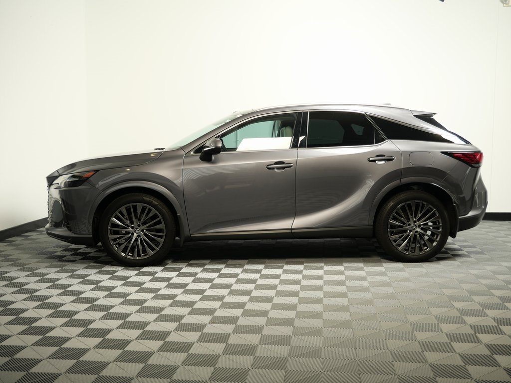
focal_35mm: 36
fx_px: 531
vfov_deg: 39.7
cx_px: 256
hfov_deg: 51.4
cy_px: 192
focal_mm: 18
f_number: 4.5
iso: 200
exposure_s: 1/200
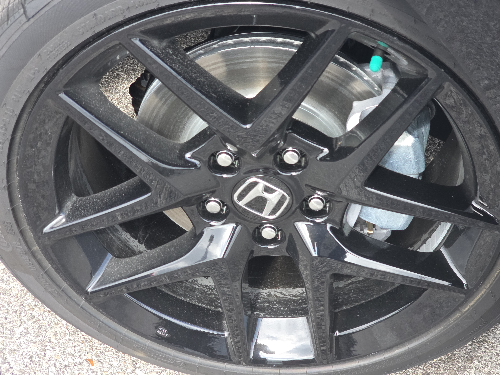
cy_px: 188
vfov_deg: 21.3
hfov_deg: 28.2
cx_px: 250
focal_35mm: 69
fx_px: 997
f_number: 2.4
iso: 50
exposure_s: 1/271
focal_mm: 7.9
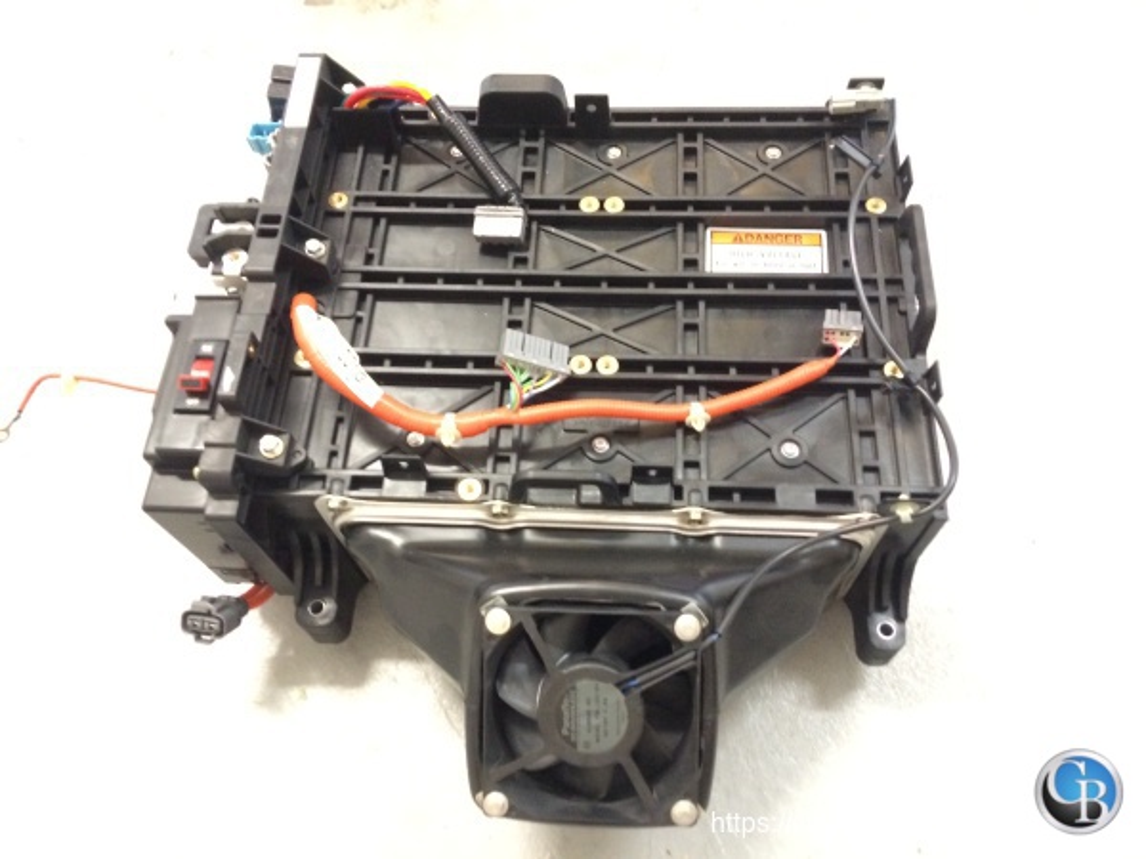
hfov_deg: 60.0
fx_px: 993
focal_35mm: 30
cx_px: 573
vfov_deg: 46.8
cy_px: 430
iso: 400
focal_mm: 4.12
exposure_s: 1/15
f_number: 2.2
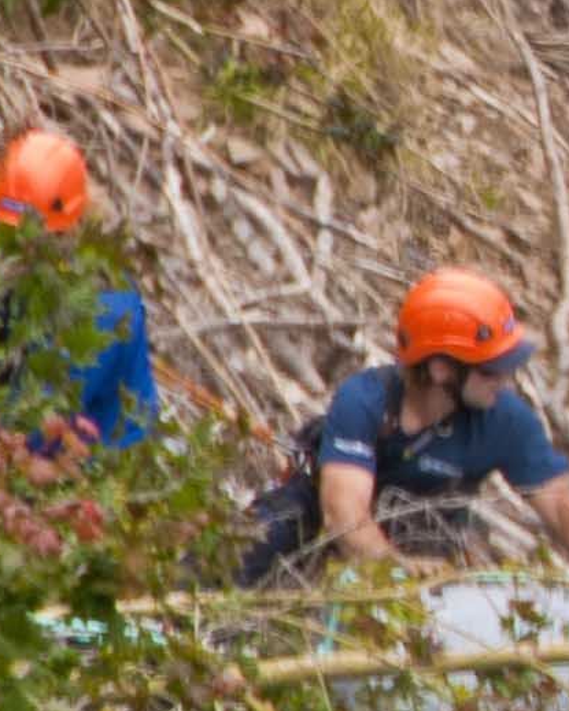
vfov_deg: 1.2
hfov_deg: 1.0
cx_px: 2110
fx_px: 33014
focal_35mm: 1568
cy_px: 193
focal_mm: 135
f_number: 11
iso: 200
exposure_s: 1/60
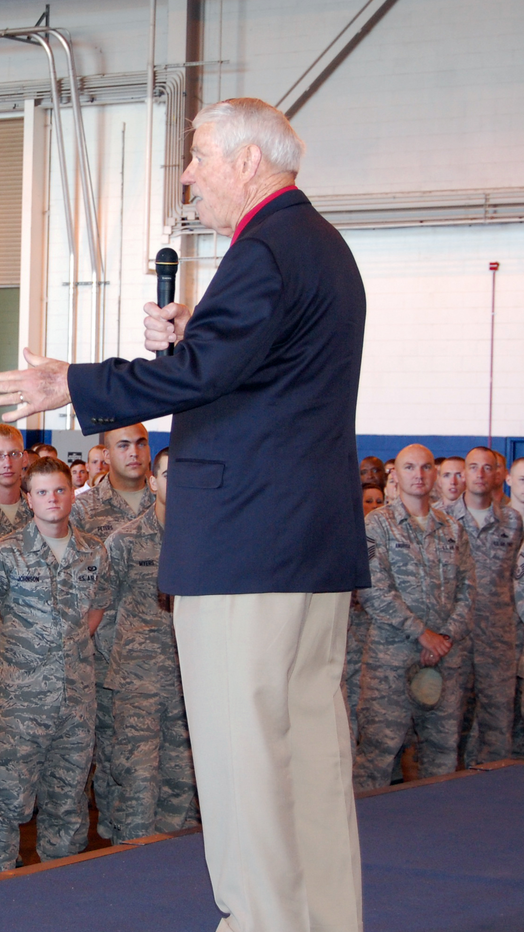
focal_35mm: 95
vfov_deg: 22.5
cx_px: -80
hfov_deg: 12.5
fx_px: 2347
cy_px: 468
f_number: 5
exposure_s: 1/60
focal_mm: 40
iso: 800
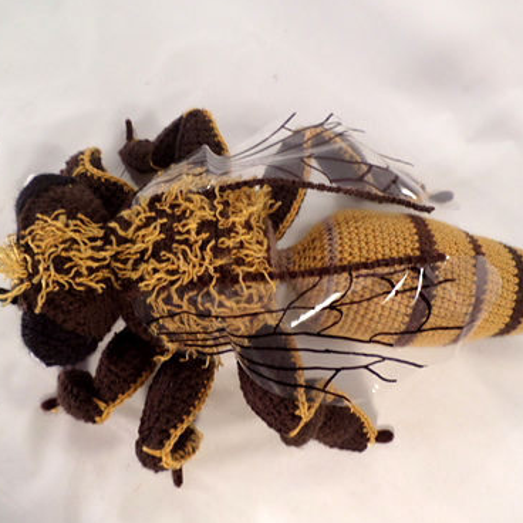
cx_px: 279
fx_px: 513
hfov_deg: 54.0
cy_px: 261
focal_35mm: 30
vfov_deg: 54.0
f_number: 2.5
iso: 160
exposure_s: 1/30
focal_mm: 4.5
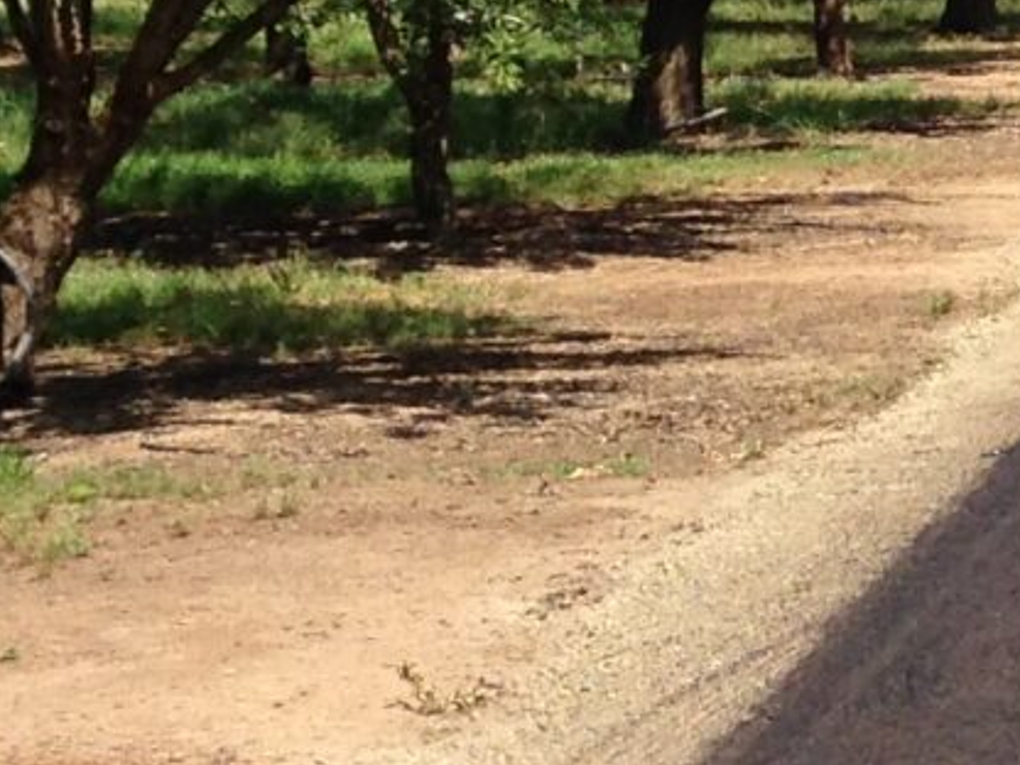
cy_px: 140
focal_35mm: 203
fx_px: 5982
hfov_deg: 9.3
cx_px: 1800
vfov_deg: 7.3
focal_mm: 4.12
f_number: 2.4
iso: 50
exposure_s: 1/1232
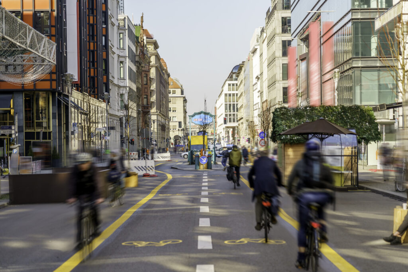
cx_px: 204
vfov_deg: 13.0
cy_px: 136
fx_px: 1190
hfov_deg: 19.5
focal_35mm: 105
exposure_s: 1/100
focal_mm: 105
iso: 320
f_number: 4
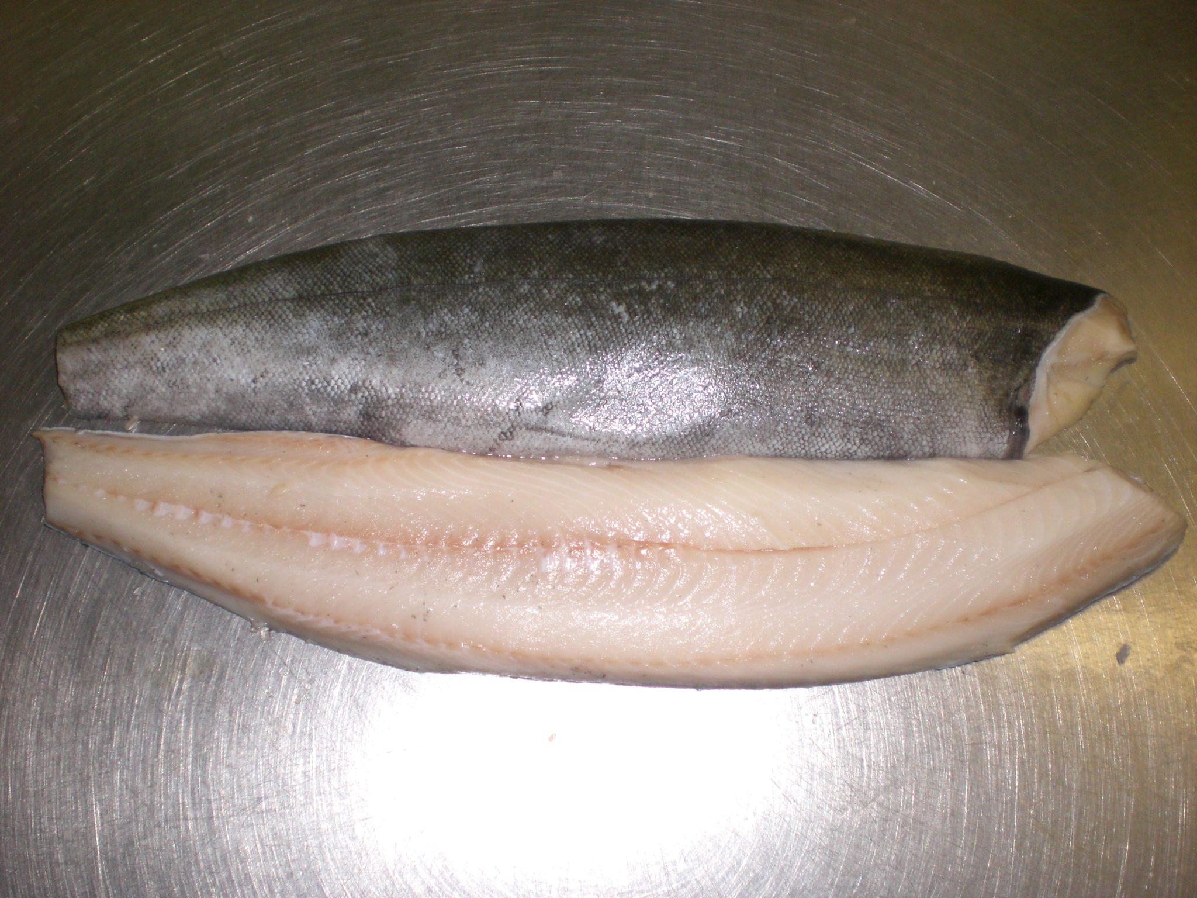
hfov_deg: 49.0
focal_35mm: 38
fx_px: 1314
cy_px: 449
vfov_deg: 37.7
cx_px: 598
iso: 100
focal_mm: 6.3
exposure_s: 1/60
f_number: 3.1
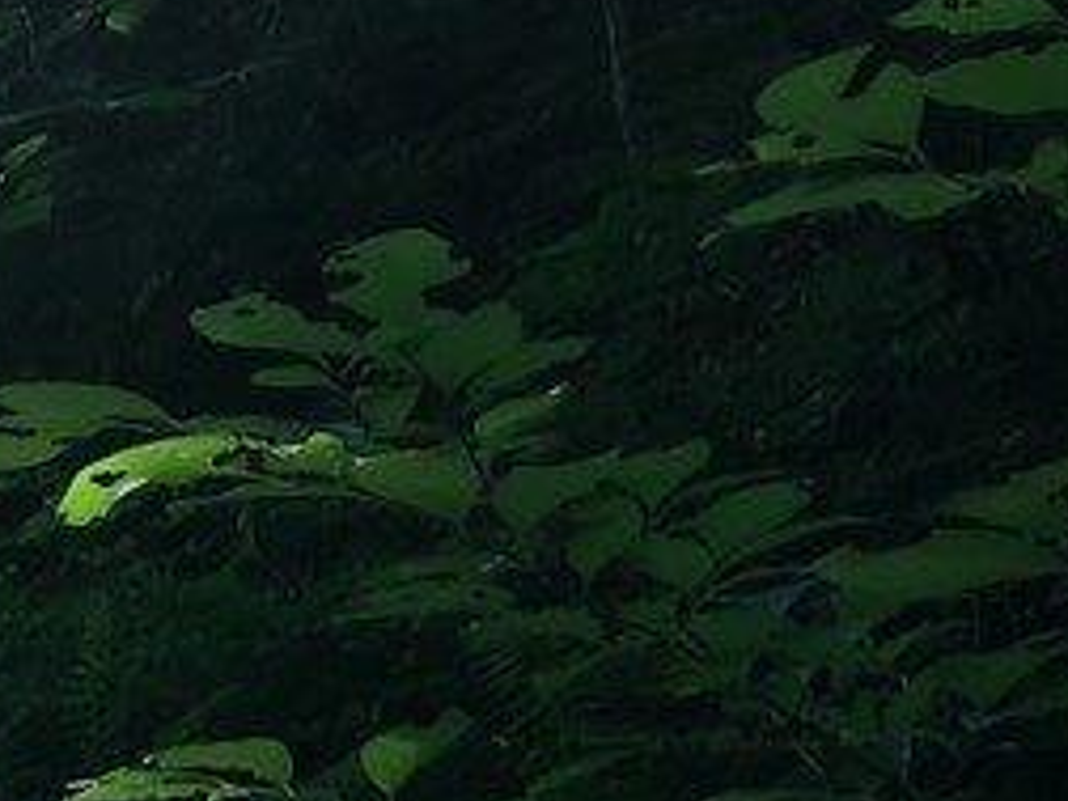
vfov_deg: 12.3
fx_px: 3641
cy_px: 882
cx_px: -1004
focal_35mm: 118
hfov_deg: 14.2
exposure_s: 1/60
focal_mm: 4.15
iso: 25
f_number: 2.2
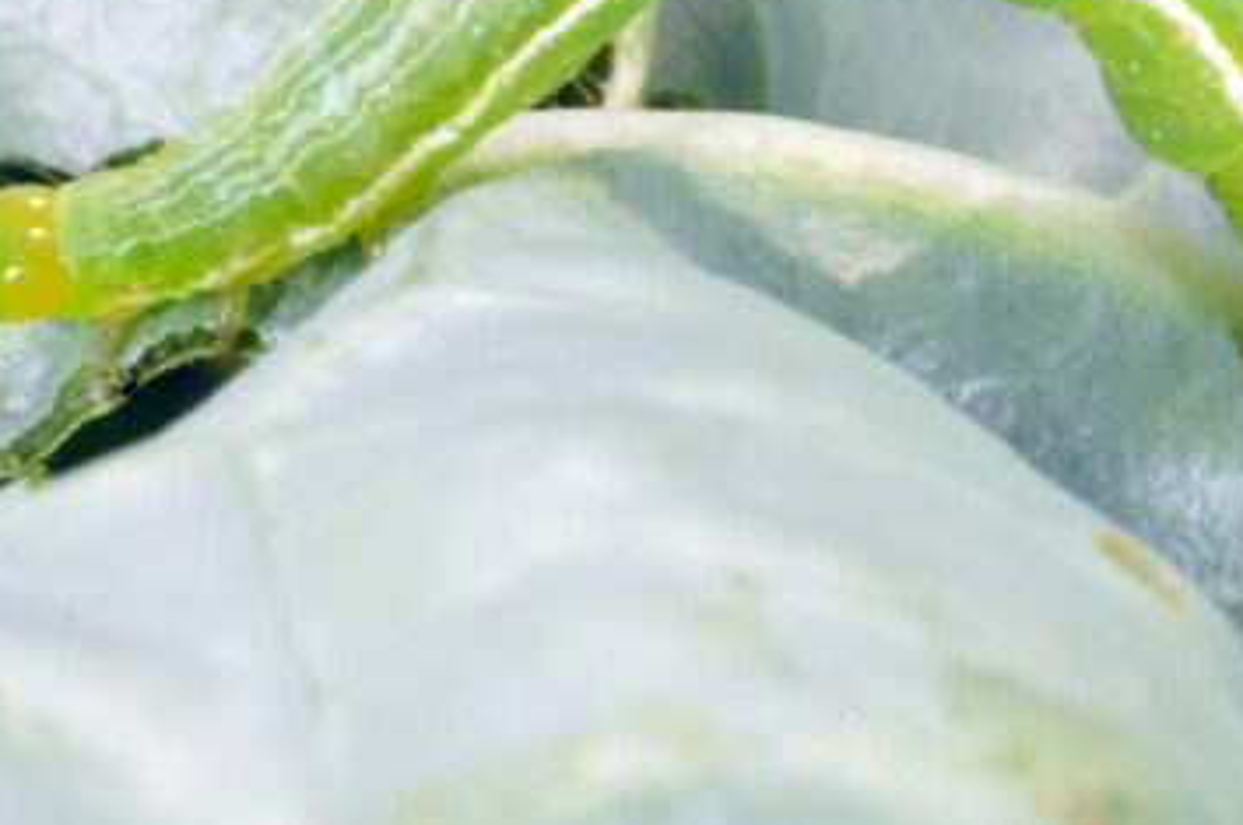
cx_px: 923
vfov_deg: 4.7
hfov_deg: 7.0
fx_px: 10103
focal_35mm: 293
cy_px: -56
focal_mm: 90
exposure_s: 1/60
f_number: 45
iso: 400
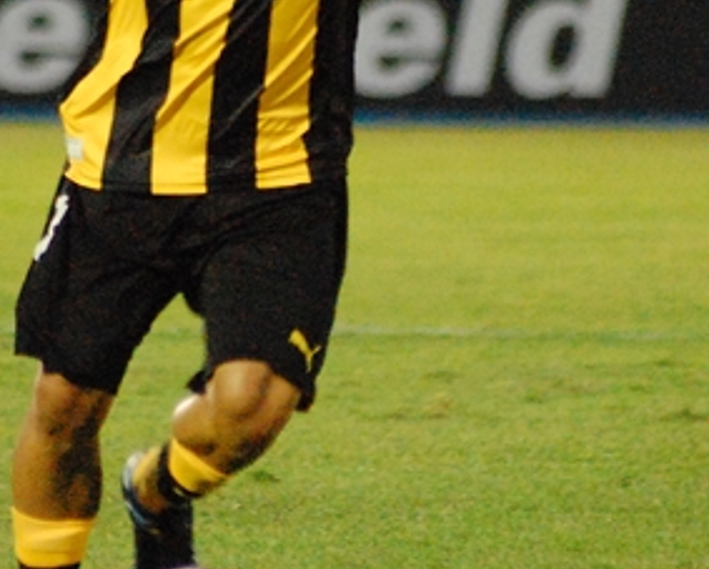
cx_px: 193
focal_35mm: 1192
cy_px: 93
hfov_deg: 1.6
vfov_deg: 1.3
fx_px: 25038
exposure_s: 1/320
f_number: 5.6
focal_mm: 300
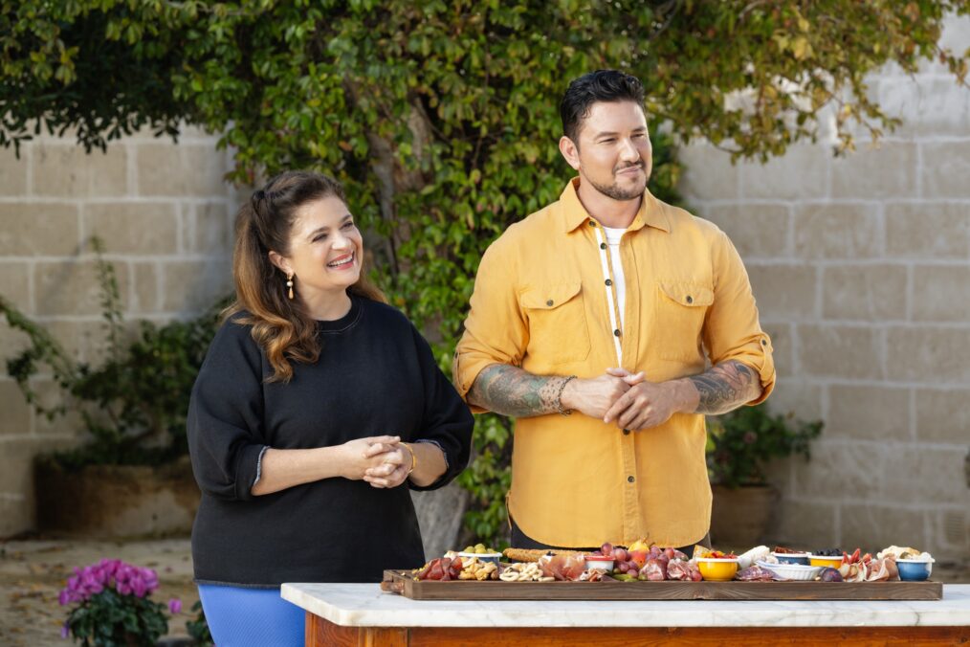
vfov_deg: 8.6
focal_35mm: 160
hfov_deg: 12.8
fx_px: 4311
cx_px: 485
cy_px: 324
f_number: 7.1
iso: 160
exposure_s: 1/160
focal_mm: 160
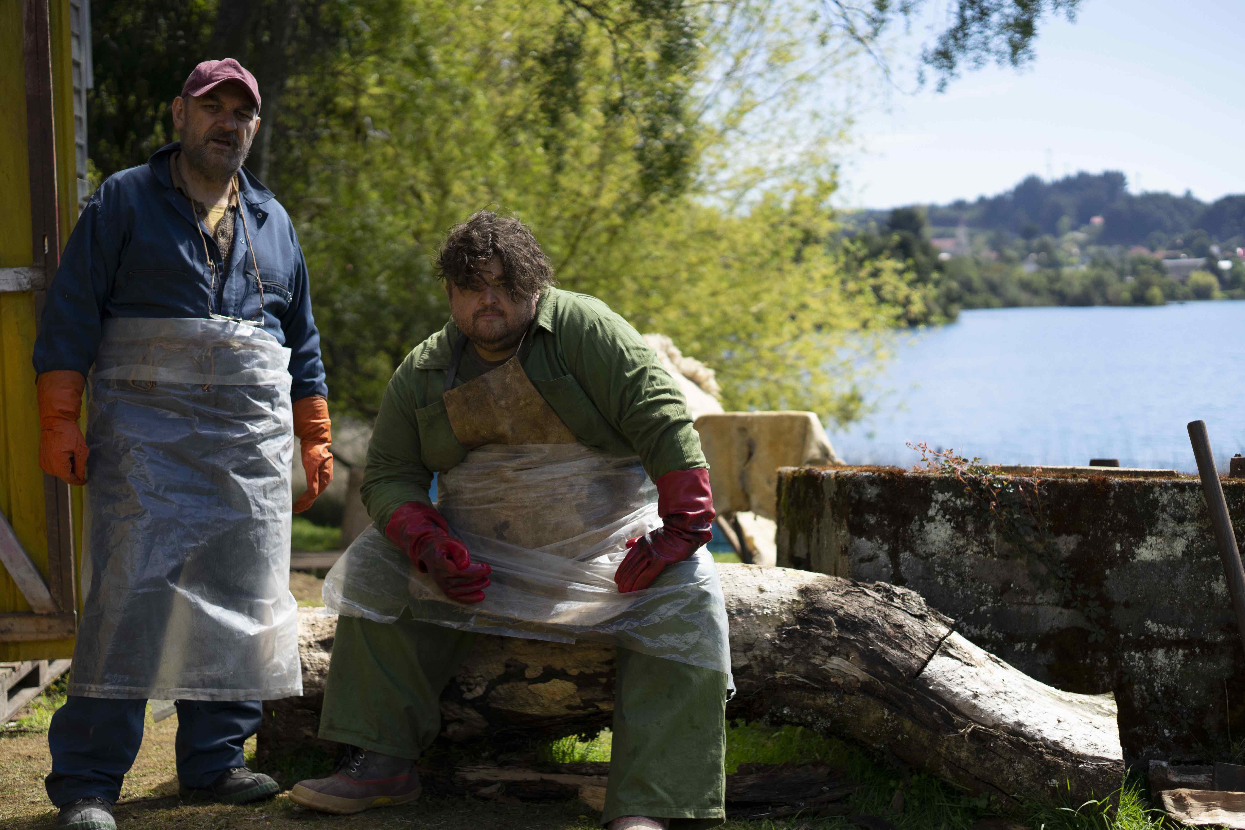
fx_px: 1971
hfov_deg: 35.1
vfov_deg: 23.8
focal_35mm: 57
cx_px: 607
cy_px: 411
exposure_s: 1/6400
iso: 400
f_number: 2.5
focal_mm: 50
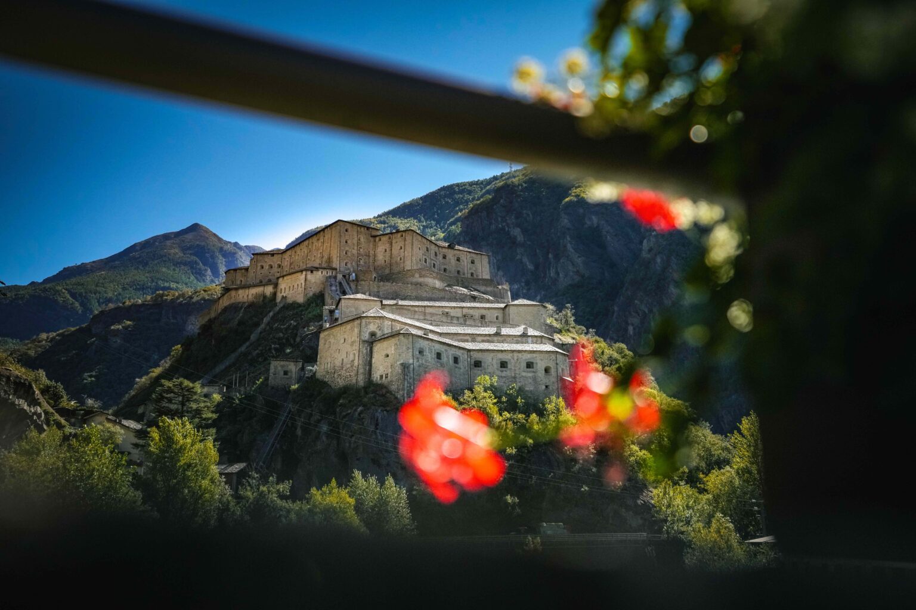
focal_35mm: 35
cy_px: 305
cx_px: 458
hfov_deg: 54.4
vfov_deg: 37.9
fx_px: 890
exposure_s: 1/12800
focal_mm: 35
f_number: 2.8
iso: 2000
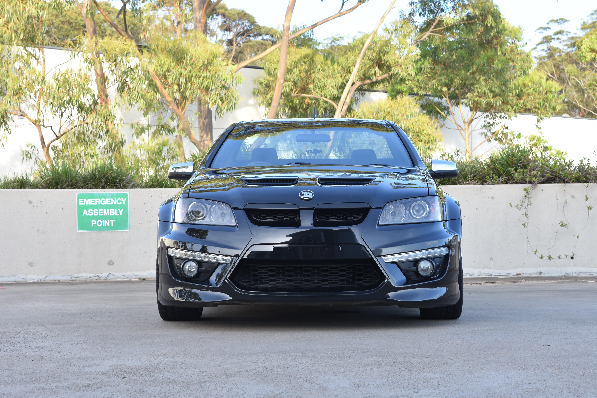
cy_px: 199
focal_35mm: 68
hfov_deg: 29.9
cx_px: 298
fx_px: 1119
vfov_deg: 20.2
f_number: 8
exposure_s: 1/60
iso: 125
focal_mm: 45
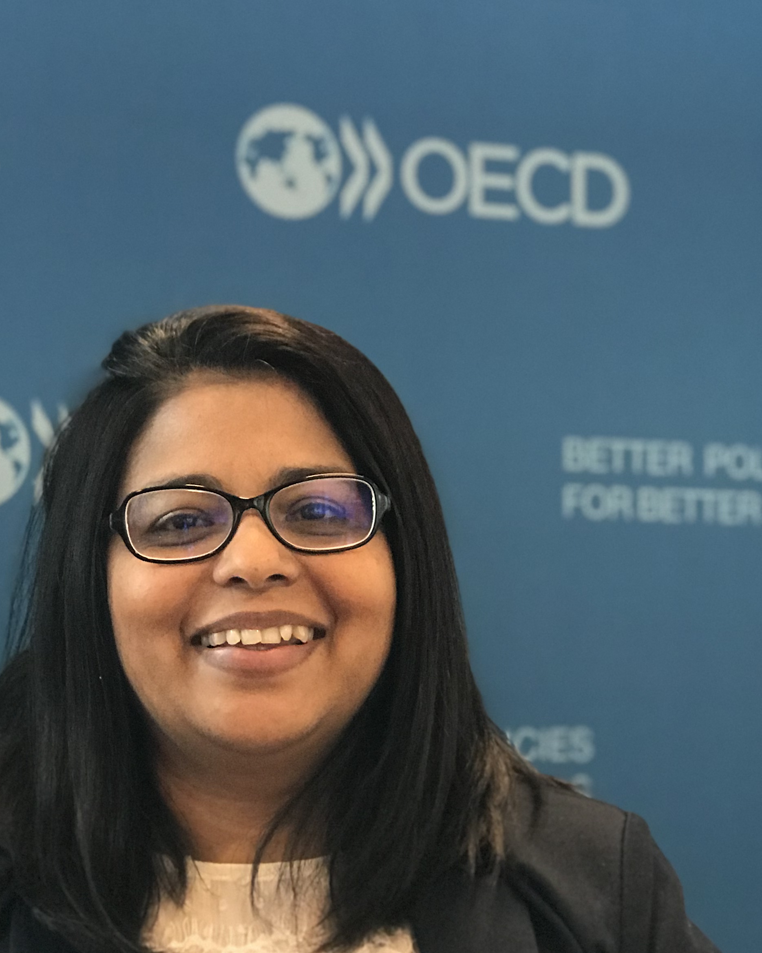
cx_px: 271
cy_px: 664
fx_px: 2707
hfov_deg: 16.0
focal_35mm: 96
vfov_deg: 19.9
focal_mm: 6.6
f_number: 2.8
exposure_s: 1/50
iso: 400
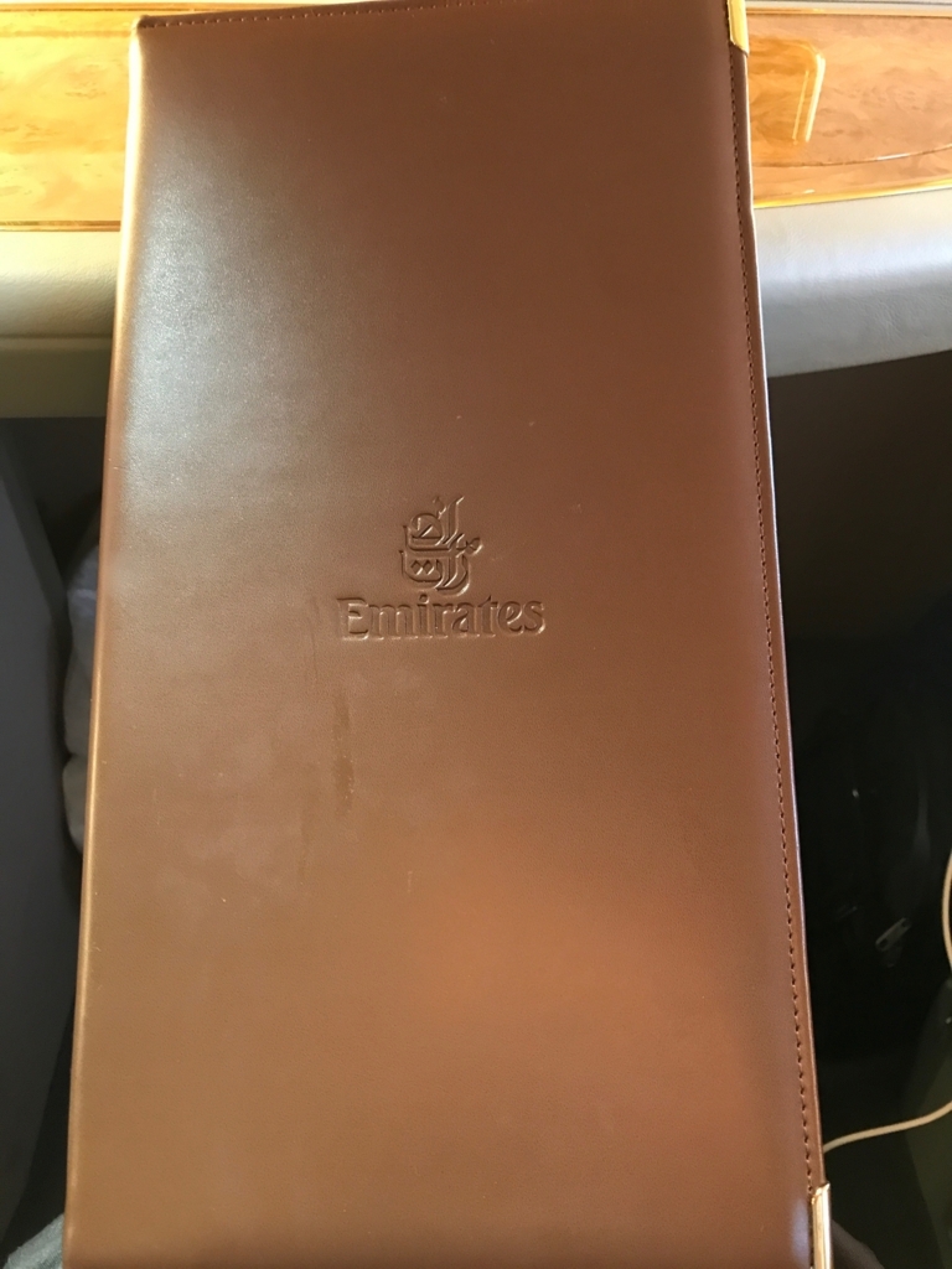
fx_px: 1027
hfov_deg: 49.7
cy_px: 634
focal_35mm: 28
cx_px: 476
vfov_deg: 63.4
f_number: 1.8
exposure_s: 1/11
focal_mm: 3.99
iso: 100
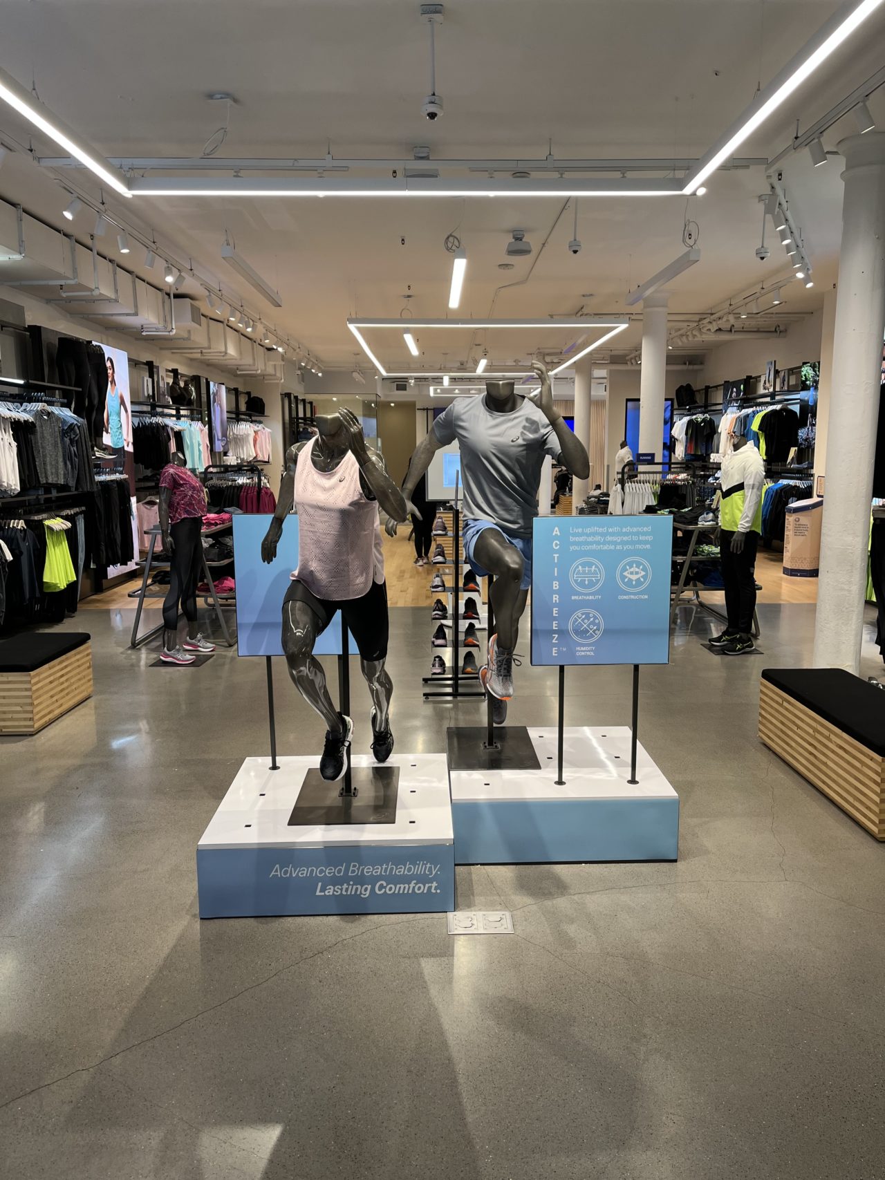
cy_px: 590
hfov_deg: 53.1
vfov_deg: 67.3
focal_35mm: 26
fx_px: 886
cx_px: 442
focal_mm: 5.1
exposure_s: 1/120
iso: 64
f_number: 1.6
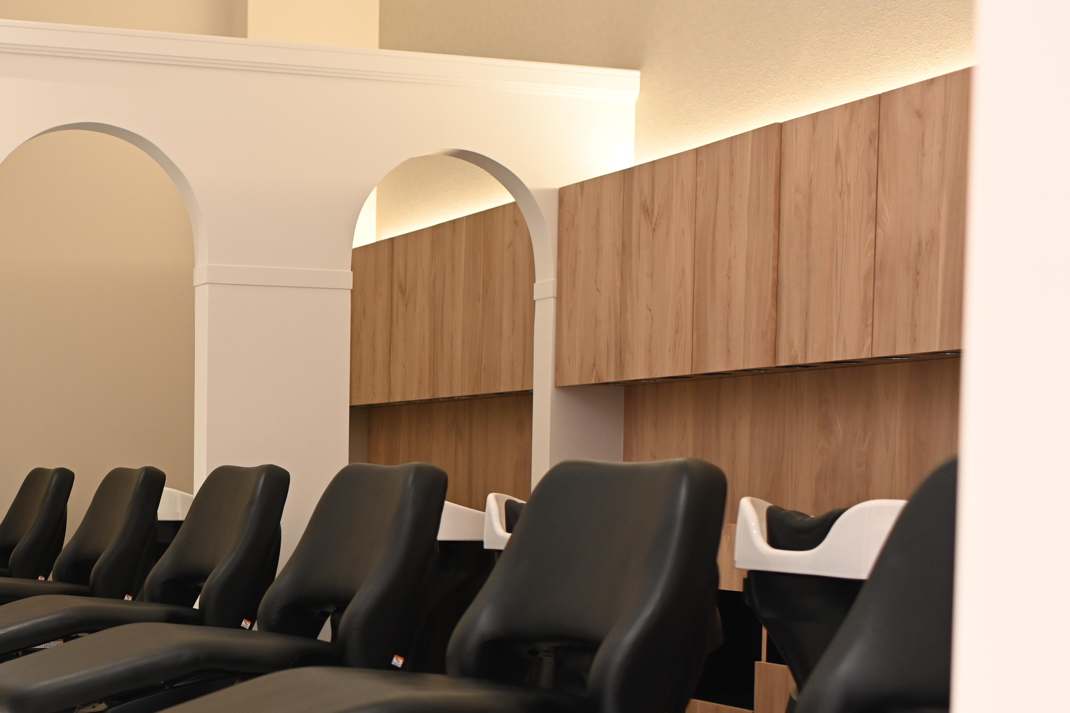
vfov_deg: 21.6
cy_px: 585
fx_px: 1843
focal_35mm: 62
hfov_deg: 31.2
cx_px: 147
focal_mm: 35
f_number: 2.8
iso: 720
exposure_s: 1/125
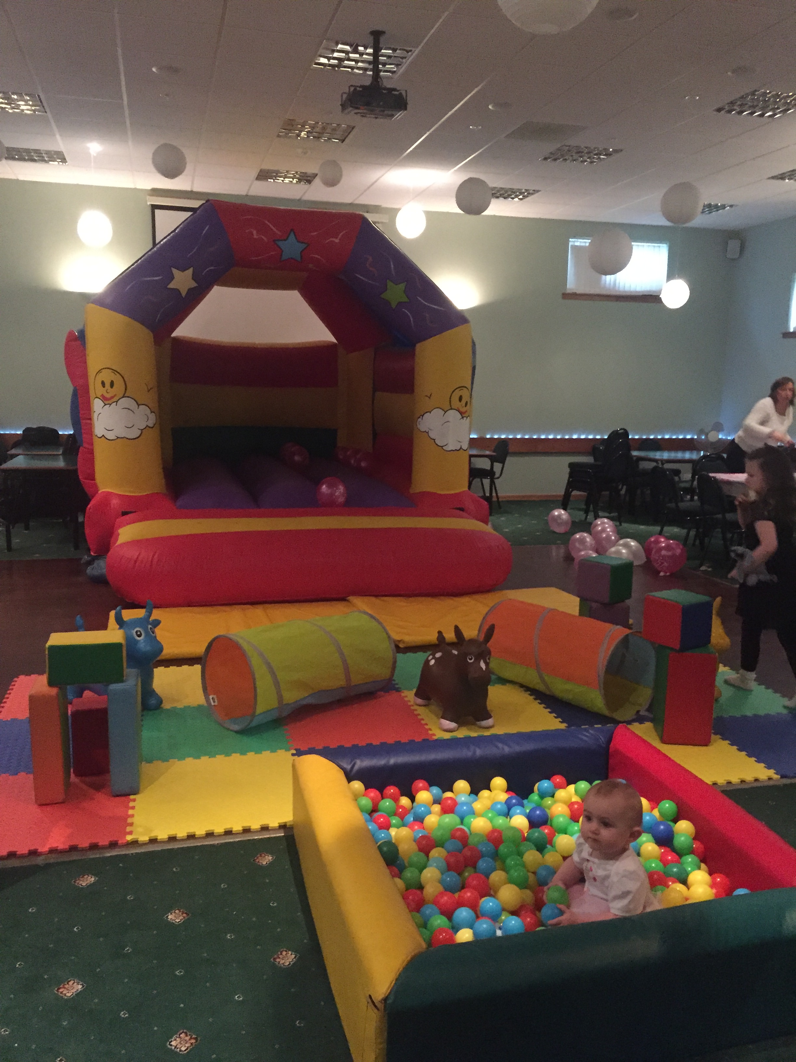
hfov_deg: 48.2
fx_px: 889
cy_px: 531
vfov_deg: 61.7
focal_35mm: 29
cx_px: 398
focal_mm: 4.15
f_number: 2.2
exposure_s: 1/17
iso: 400
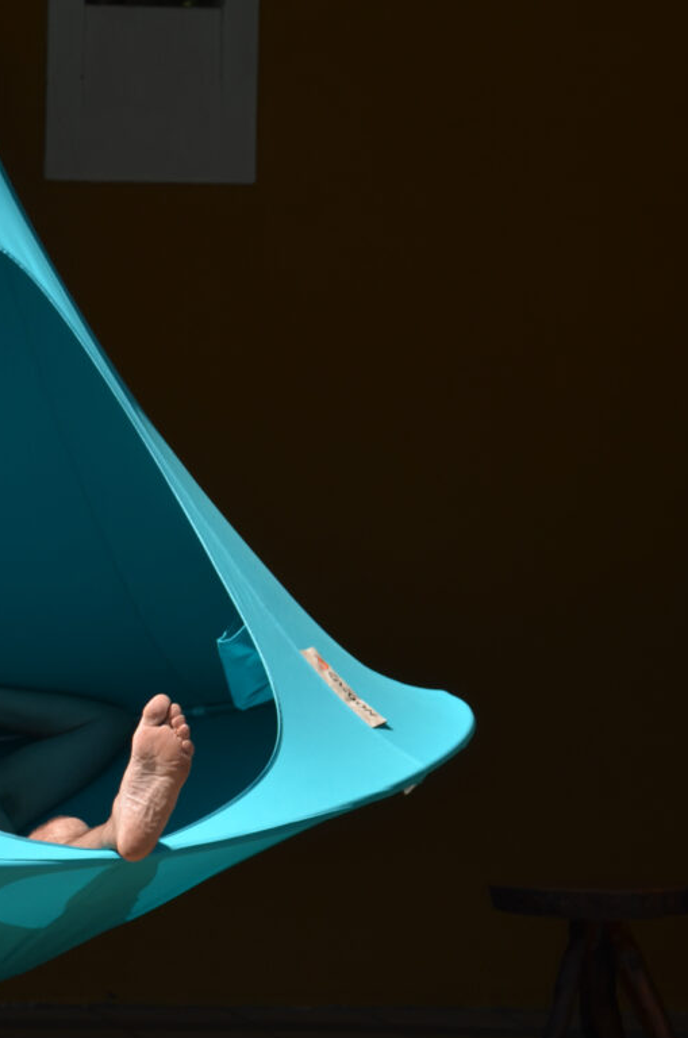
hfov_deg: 3.6
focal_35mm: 375
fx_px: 10793
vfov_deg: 5.5
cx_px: 43
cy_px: 474
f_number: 8
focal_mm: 125
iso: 100
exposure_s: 1/250
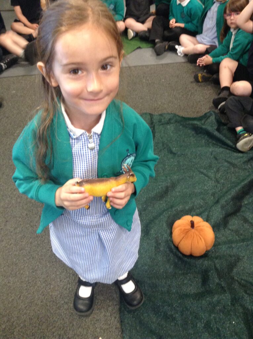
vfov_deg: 55.4
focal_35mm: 33
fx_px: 322
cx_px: 126
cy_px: 170
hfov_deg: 42.8
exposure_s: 1/24
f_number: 2.4
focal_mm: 3.3
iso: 125
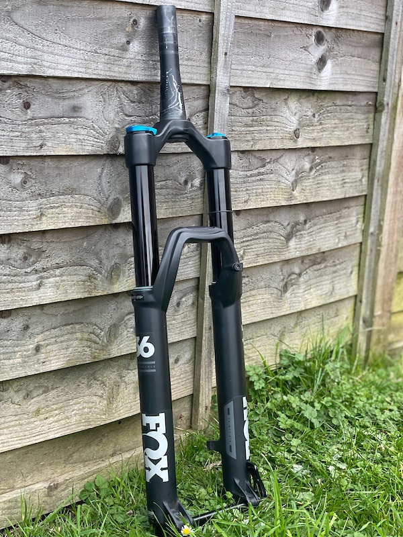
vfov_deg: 36.8
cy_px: 268
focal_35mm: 52
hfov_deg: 28.0
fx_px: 807
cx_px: 202
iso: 125
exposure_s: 1/122
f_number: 2
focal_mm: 6
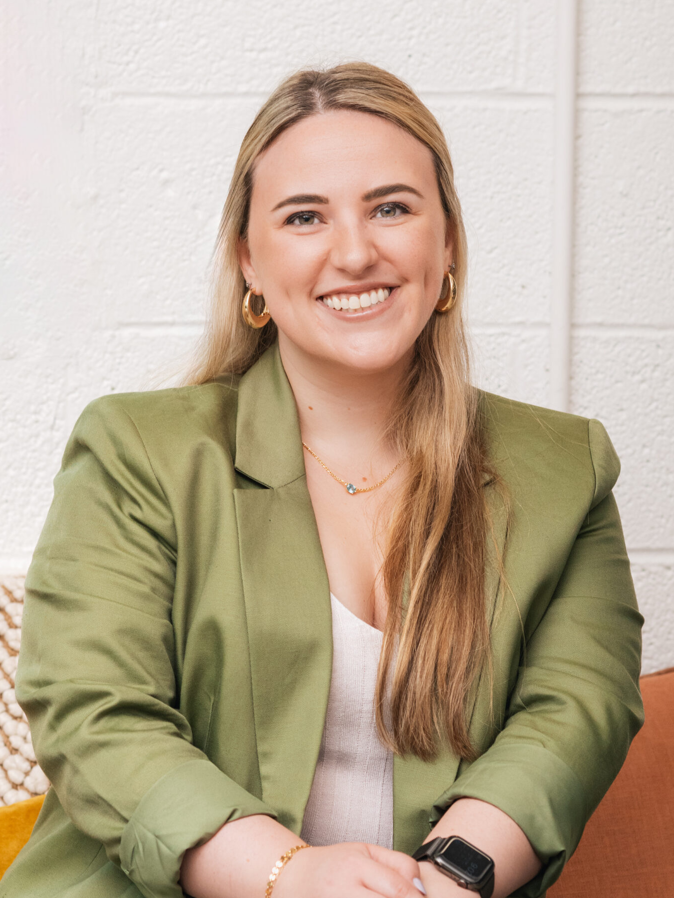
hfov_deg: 15.9
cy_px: 430
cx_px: 339
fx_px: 2414
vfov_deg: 21.1
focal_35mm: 93
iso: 640
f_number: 5.6
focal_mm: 85
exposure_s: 1/200
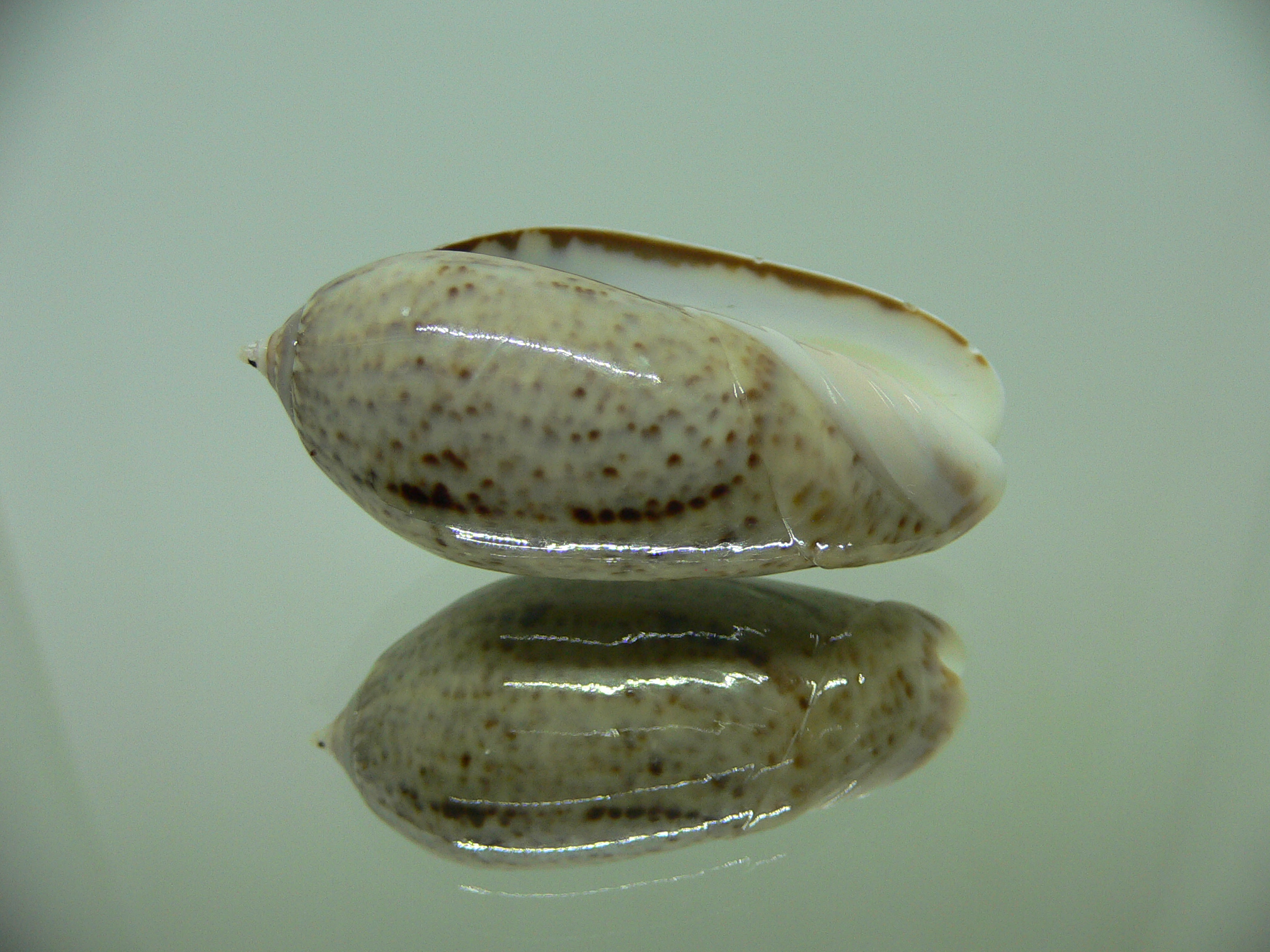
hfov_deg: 52.6
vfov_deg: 40.7
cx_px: 635
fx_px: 1284
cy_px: 476
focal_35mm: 35
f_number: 2.8
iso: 100
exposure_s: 1/60
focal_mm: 4.6
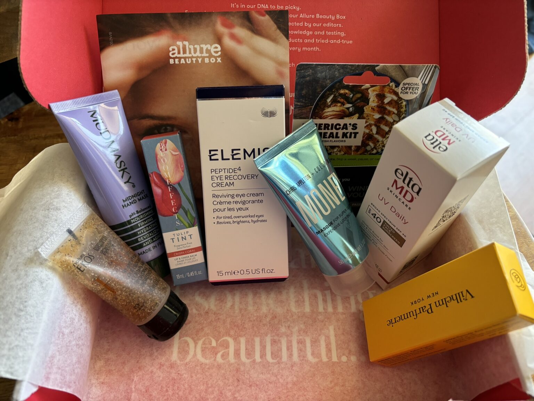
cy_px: 200
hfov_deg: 67.3
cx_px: 267
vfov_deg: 53.1
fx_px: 401
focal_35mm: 26
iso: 200
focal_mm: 5.96
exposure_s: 1/60
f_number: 1.6
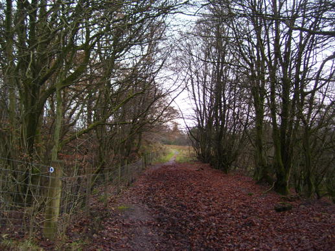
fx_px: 358
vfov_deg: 38.7
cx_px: 168
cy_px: 126
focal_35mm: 37
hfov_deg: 50.1
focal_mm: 6
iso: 125
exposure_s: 1/60
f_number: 2.7
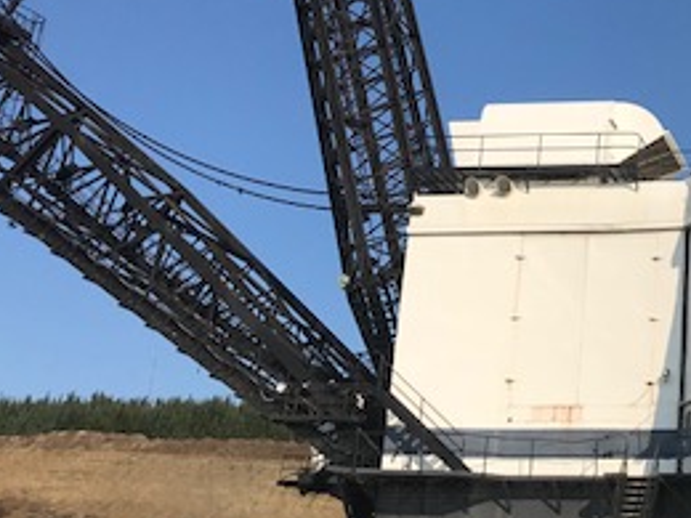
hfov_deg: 26.0
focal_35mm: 69
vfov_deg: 21.1
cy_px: 130
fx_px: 1377
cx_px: 760
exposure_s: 1/3831
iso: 20
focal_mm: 3.99
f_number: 1.8
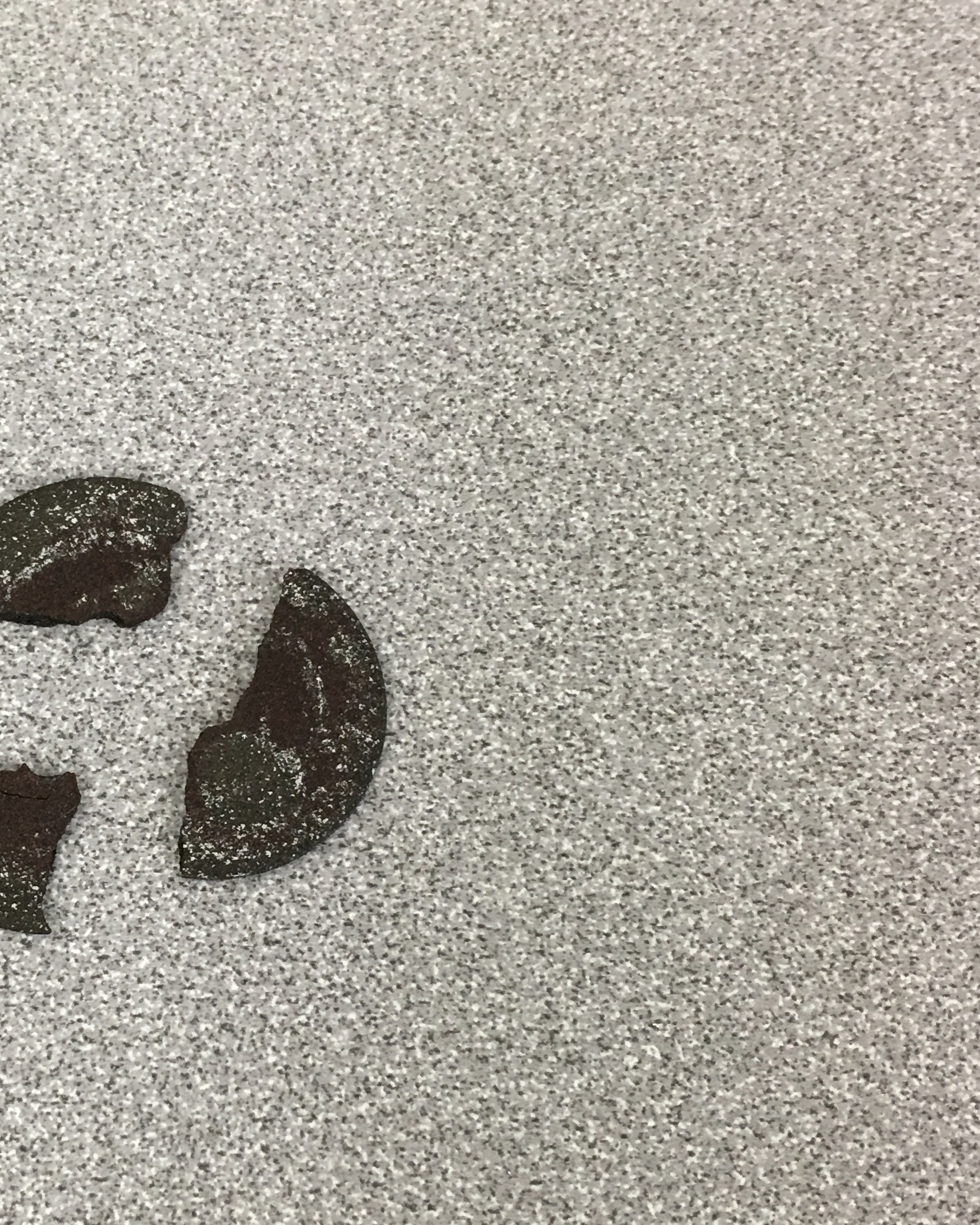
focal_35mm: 55
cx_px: 120
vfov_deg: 34.1
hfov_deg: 26.8
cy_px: 665
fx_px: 1994
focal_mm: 4.15
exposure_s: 1/30
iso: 80
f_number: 2.2
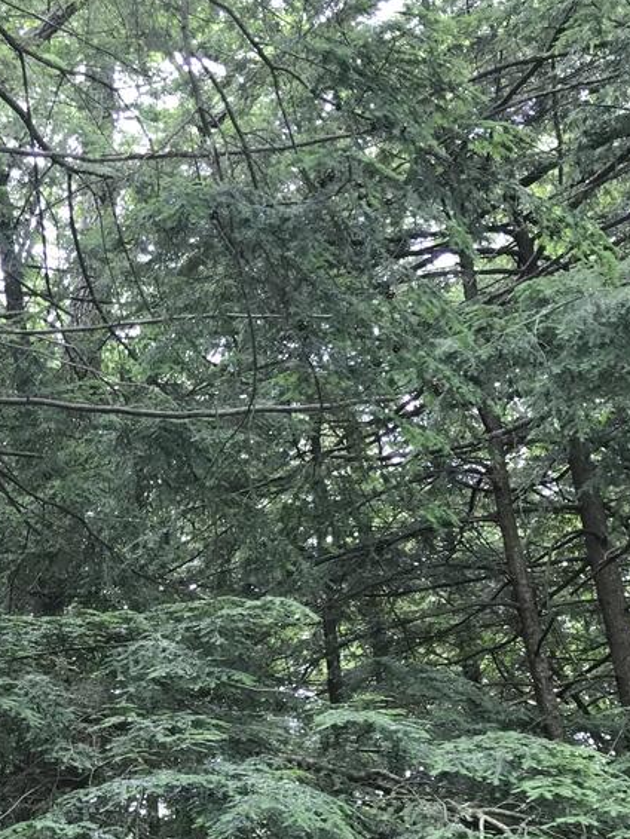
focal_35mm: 72
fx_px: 1747
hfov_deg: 19.9
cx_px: 31
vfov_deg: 26.3
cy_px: 714
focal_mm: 3.99
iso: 40
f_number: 1.8
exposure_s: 1/120
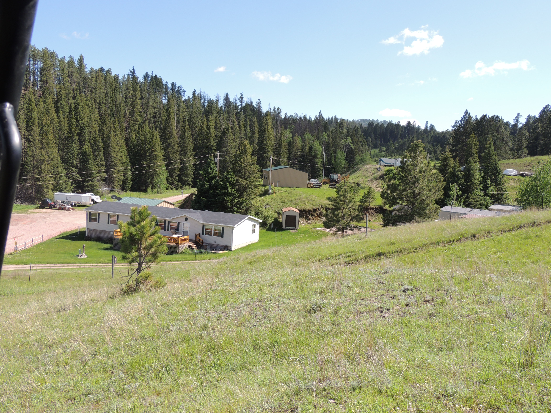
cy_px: 206
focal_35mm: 35
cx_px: 276
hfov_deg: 52.6
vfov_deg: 40.7
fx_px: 557
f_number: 3.3
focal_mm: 6.2
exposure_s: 1/640
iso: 100
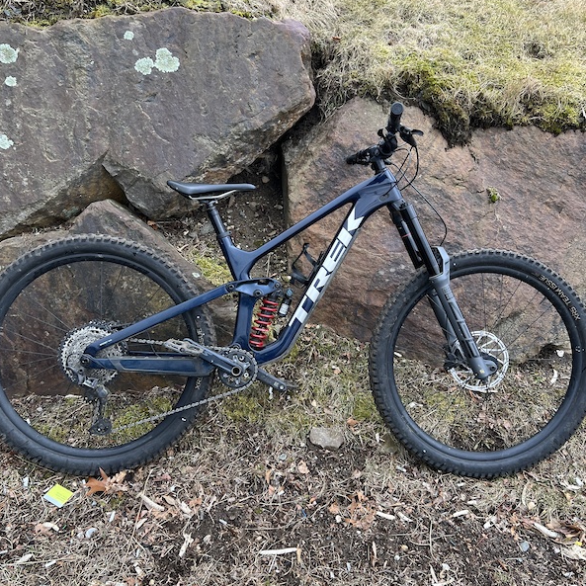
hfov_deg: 52.5
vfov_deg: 52.5
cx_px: 291
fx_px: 594
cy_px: 290
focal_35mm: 31
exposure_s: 1/135
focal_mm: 5.7
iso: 32
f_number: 1.5
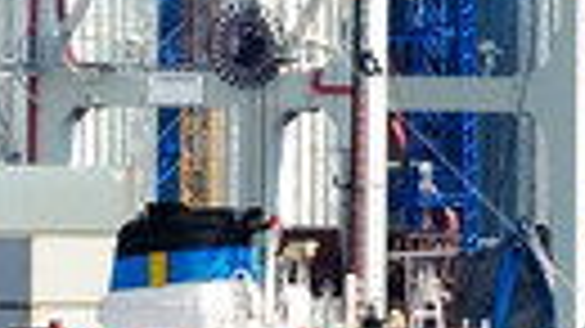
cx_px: -11
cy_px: -294
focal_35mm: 1234
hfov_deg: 1.8
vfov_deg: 1.0
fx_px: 19134
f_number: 6.3
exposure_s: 1/250
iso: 100
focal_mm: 100
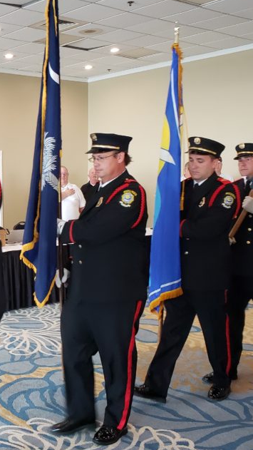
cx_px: -15
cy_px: 229
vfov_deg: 44.6
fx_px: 549
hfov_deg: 24.5
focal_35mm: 46
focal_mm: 4.3
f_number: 2.4
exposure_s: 1/60
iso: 400
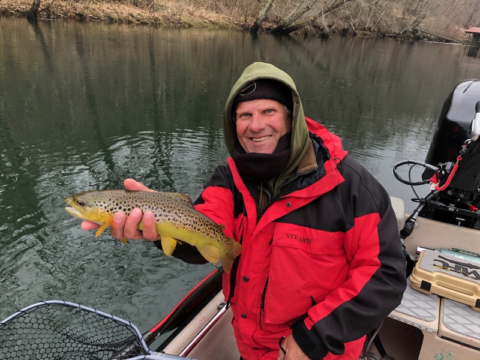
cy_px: 180
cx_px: 240
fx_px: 388
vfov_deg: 49.7
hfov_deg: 63.4
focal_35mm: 28
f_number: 1.8
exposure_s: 1/120
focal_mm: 4
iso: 50
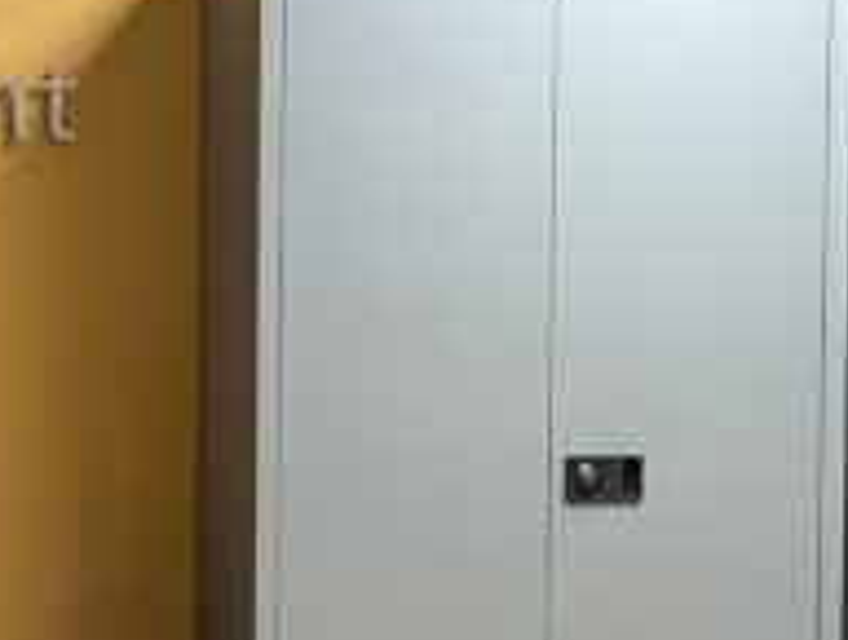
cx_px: -603
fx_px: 3659
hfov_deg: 12.3
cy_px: 366
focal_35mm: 149
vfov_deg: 10.0
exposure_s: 1/50
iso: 114
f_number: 1.85
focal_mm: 6.81
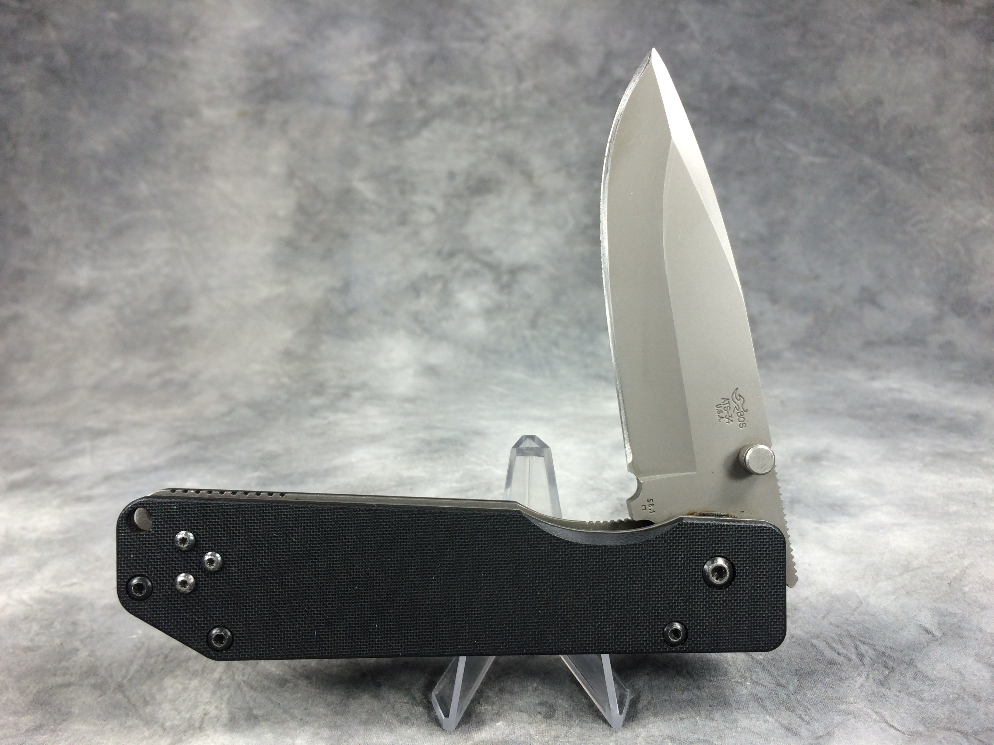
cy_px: 372
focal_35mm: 29
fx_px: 833
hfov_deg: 61.7
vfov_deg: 48.2
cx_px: 497
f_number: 2.2
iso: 50
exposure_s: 1/120
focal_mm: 4.15
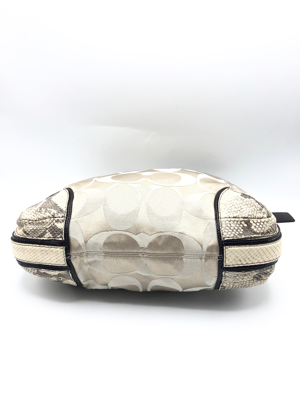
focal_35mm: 28
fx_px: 324
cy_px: 200
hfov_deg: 49.7
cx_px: 150
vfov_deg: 63.4
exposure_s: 1/365
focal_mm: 3.99
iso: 20
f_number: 1.8
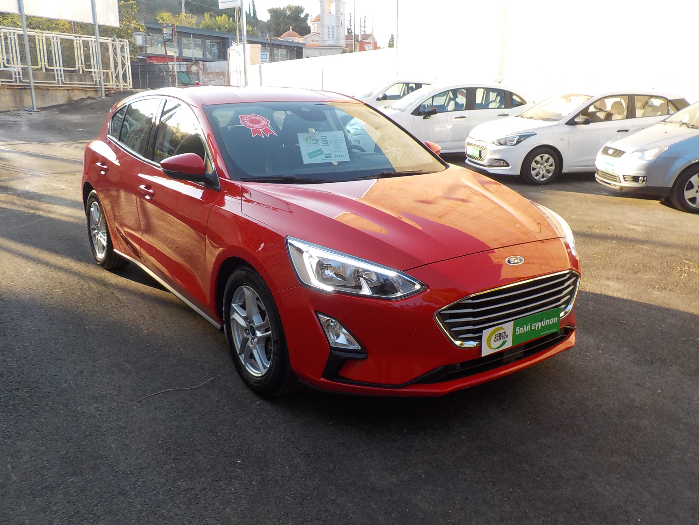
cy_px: 262
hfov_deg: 60.0
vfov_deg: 46.8
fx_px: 606
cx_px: 350
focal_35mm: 30
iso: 125
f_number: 3.3
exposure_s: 1/250
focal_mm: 4.1
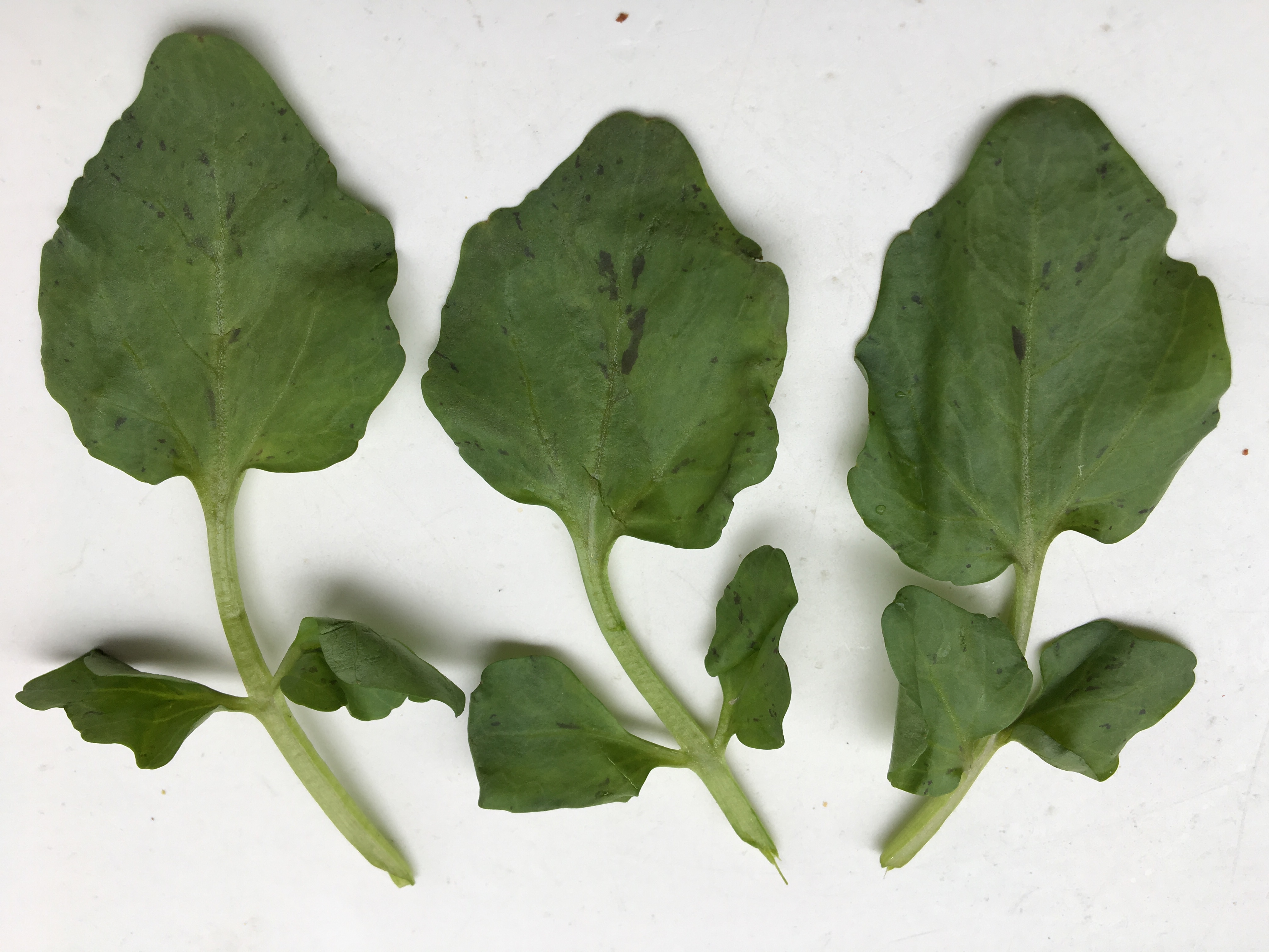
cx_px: 634
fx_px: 1063
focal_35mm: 29
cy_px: 476
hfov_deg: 61.7
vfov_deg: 48.2
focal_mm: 4.15
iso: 25
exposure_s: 1/345
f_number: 2.2
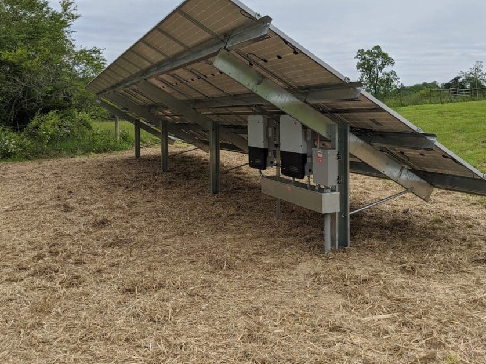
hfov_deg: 55.4
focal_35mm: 33
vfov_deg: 42.7
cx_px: 251
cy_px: 143
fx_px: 463
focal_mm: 4.44
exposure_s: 1/3906
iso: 62
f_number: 1.8
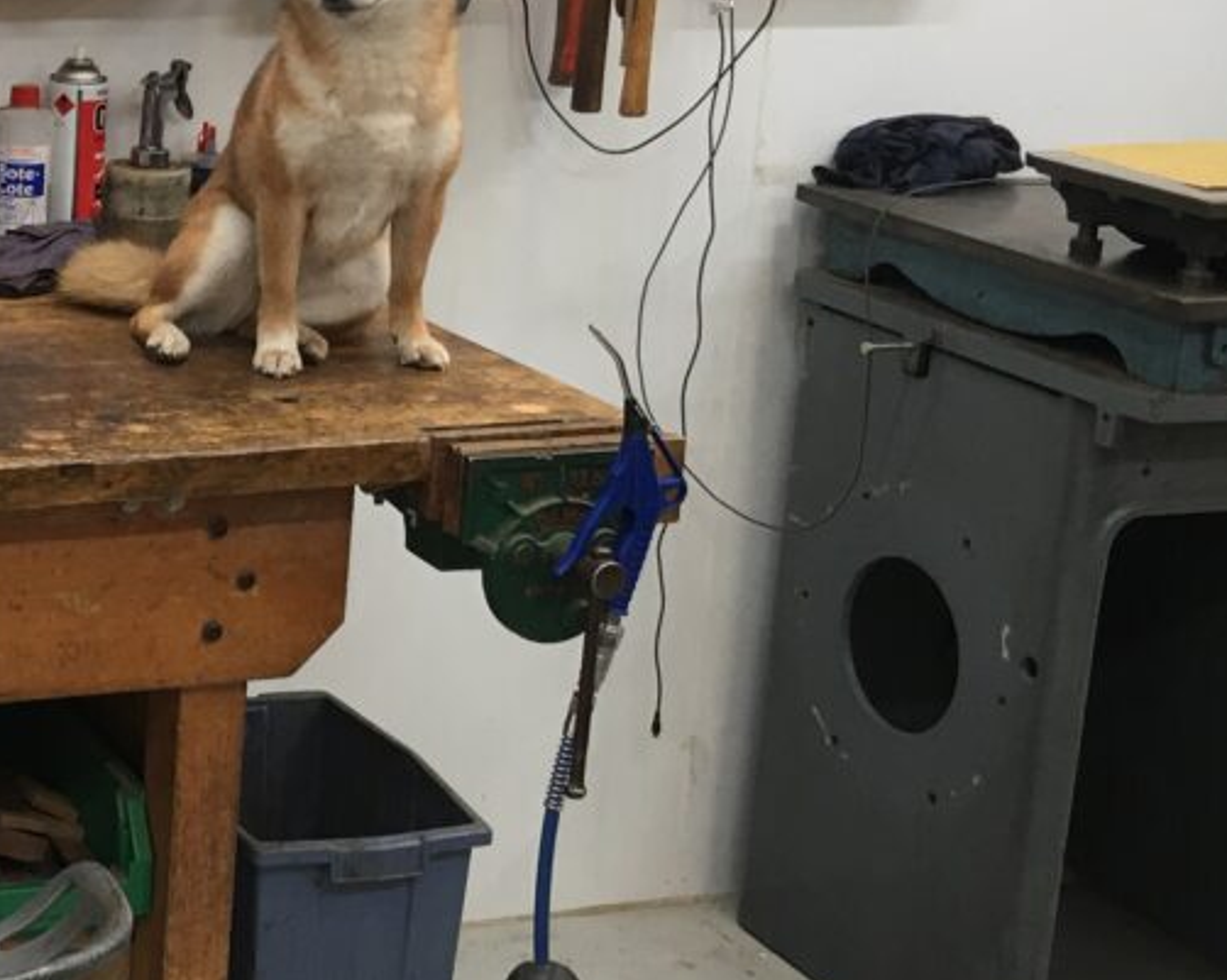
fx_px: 2795
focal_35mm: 77
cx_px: -197
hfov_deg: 23.0
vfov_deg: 19.8
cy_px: 345
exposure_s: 1/17
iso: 32
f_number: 2.2
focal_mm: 4.15
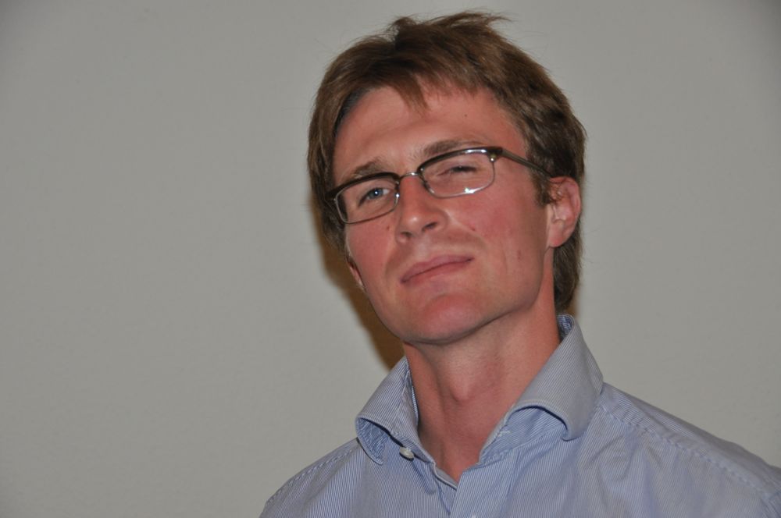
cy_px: 259
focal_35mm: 93
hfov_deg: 21.9
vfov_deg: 14.7
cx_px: 390
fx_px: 2015
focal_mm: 62
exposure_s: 1/60
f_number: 4.8
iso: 800
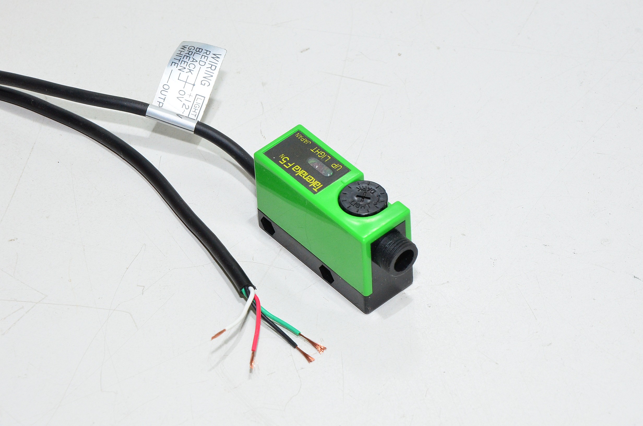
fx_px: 2807
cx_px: 322
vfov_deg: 8.7
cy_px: 213
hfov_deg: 13.1
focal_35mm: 158
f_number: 16
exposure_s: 1/50
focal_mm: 105
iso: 1600
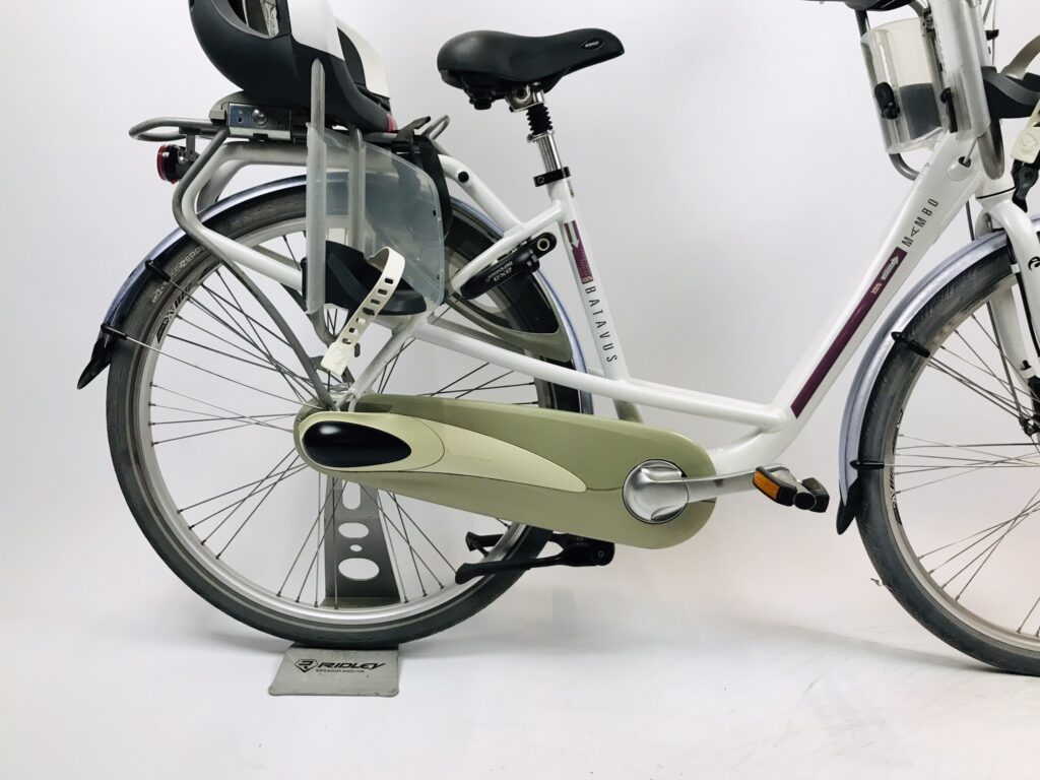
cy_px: 390
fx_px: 841
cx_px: 520
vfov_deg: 49.7
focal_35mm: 28
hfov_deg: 63.4
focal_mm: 3.99
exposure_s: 1/33
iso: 25
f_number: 1.8
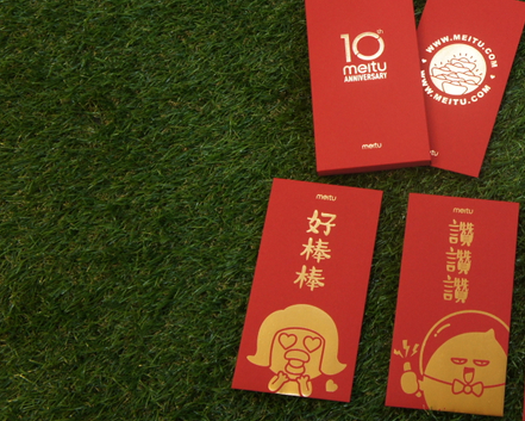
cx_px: 473
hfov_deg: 26.6
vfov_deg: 22.0
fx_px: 1070
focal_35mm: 69
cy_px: 111
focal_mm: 27
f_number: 4
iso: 800
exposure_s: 1/50
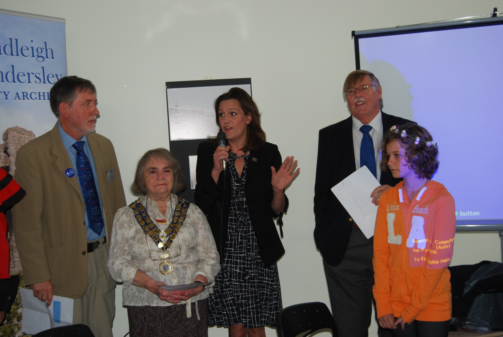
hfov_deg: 43.6
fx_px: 630
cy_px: 168
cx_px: 252
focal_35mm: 45
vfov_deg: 29.9
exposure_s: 1/60
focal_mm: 30
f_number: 4.2
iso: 200
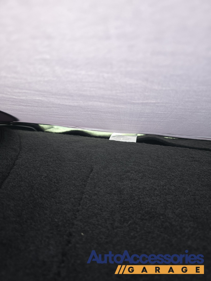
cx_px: 106
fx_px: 187
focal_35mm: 23
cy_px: 140
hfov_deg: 58.9
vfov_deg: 73.9
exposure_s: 1/180
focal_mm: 6.3
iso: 160
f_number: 1.7
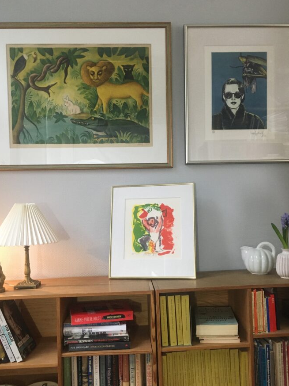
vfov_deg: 53.9
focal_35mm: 34
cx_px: 143
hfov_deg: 41.8
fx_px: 378
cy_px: 210
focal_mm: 4.15
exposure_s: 1/33
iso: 200
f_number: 2.2
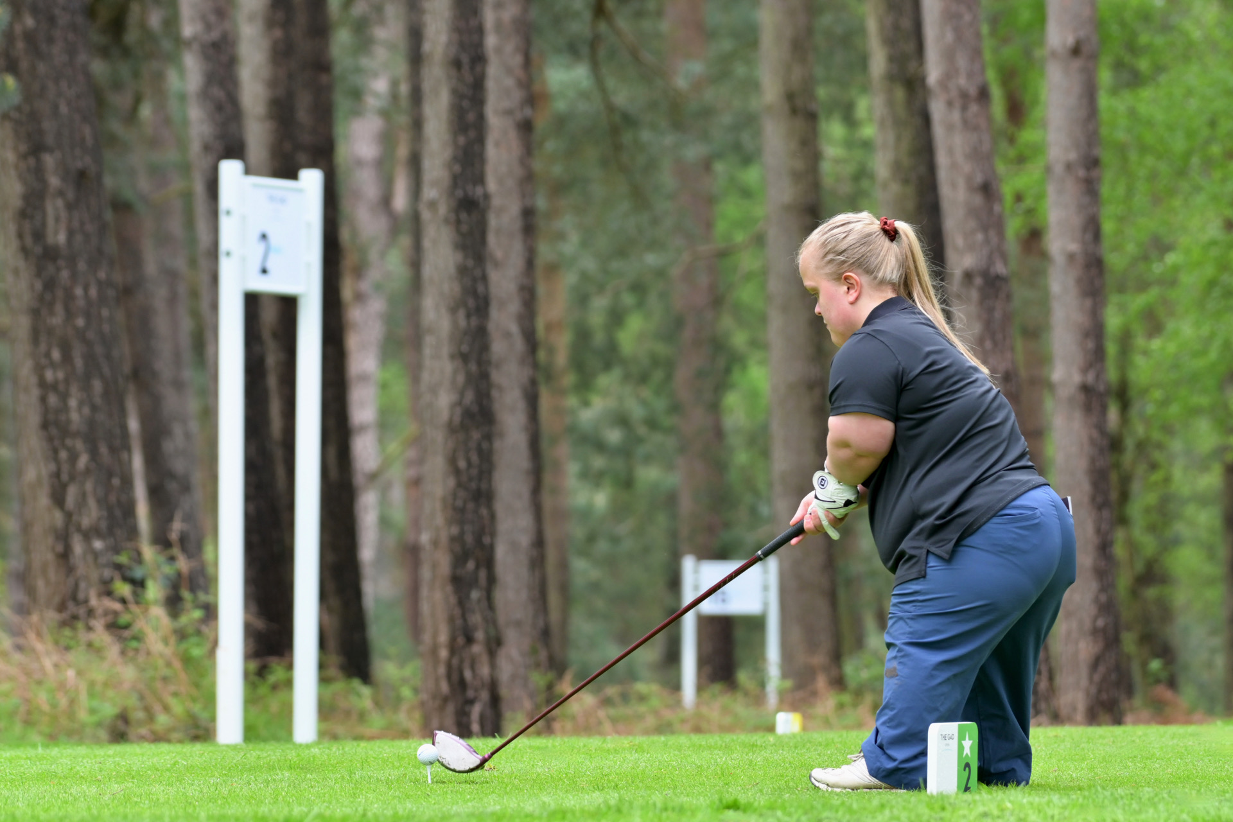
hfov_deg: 6.9
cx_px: 616
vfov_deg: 4.6
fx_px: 10274
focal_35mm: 300
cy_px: 411
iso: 400
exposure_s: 1/125
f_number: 6.3
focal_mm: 200
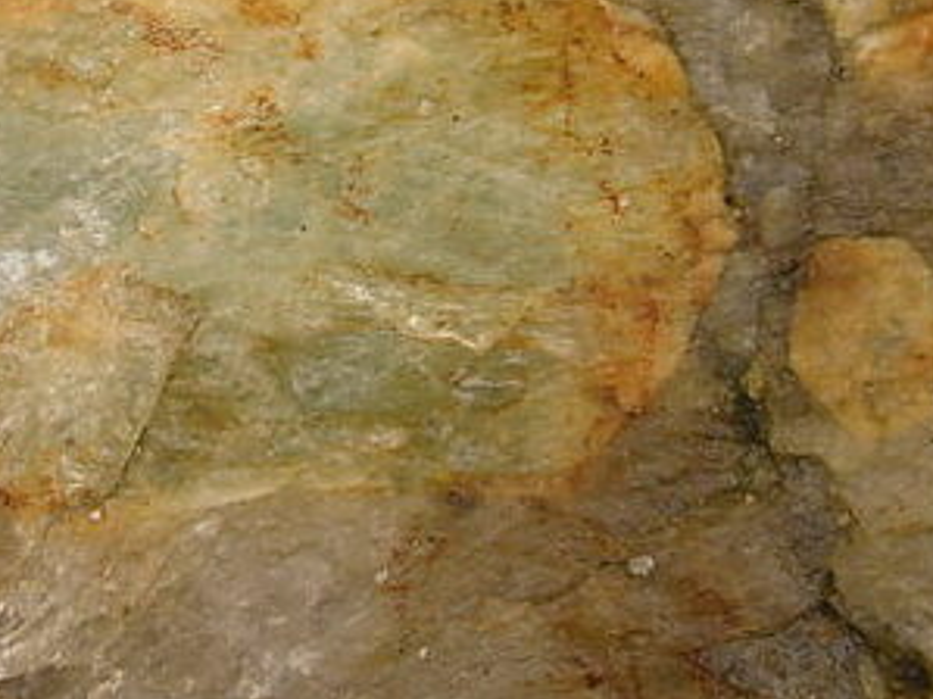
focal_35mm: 104
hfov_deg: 18.8
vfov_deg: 14.2
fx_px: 2802
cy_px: 156
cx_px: 259
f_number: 5.1
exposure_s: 1/250
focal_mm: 9.1
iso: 100
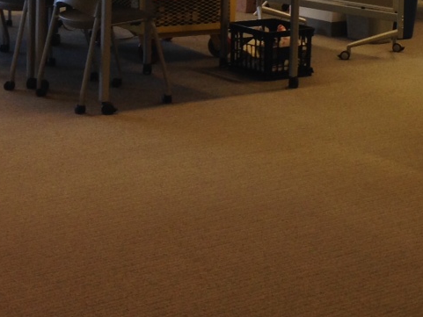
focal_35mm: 112
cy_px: -76
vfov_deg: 12.9
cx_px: 376
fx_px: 1369
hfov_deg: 17.3
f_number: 2.4
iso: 64
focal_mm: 4.12
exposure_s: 1/40
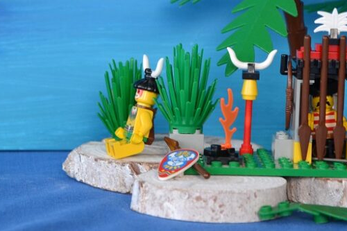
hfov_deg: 8.6
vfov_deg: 5.7
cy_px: 53
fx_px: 2312
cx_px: 140
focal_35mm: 240
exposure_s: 1/100
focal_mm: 80
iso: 800
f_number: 5.6
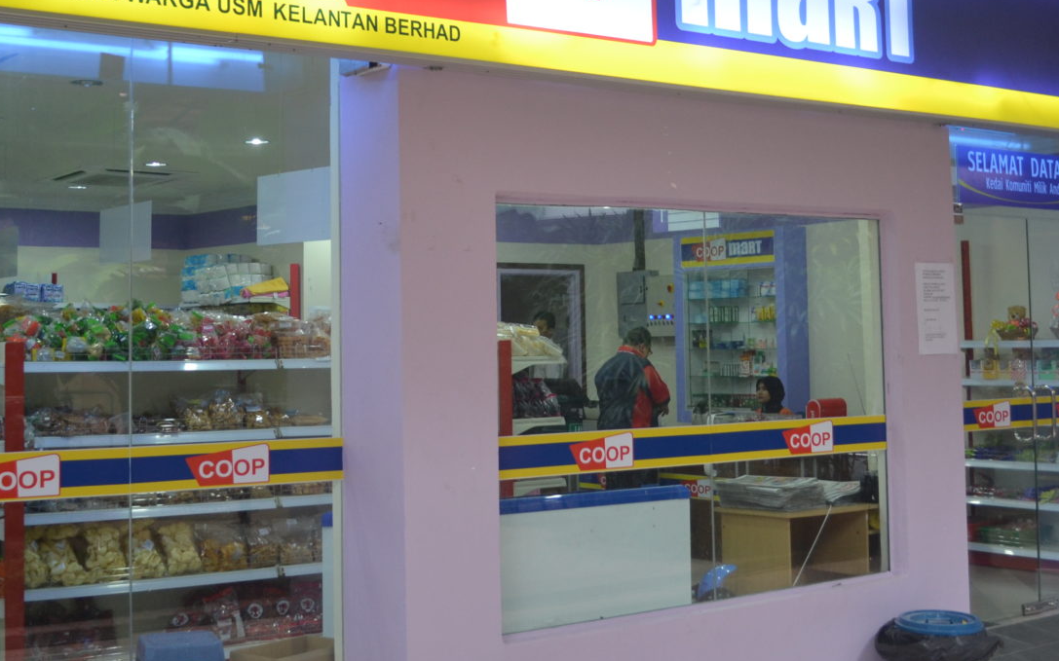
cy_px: 204
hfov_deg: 37.5
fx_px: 1558
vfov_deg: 23.8
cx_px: 489
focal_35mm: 54
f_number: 3.8
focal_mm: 20
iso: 400
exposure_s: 1/40
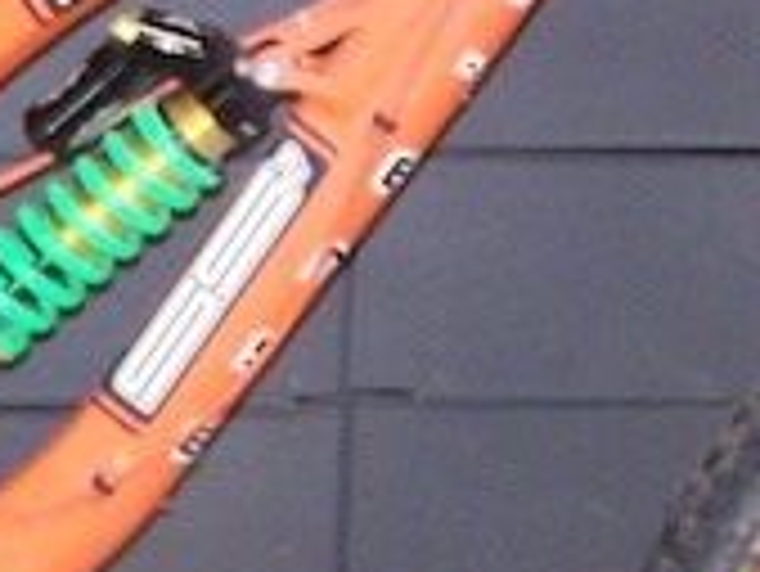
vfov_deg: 8.3
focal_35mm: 180
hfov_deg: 11.0
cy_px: 405
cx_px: 265
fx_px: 3955
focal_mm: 6.3
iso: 140
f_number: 2.8
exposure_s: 1/60
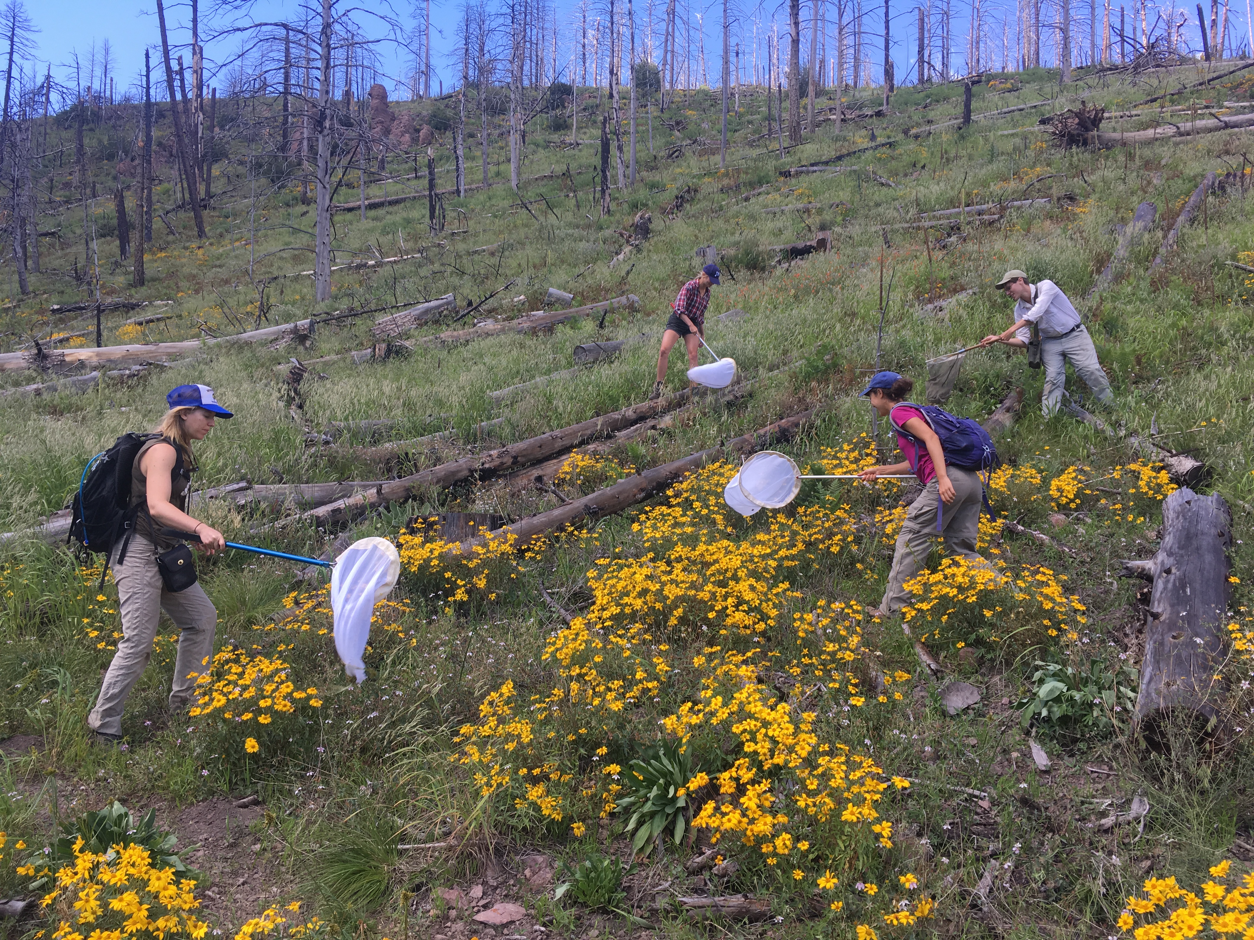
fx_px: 1051
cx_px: 627
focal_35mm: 29
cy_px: 470
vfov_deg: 48.2
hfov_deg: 61.7
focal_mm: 4.15
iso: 25
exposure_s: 1/288
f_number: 2.2
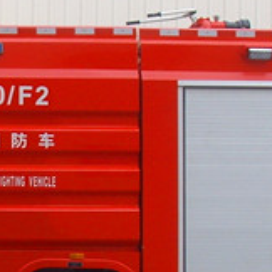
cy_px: 210
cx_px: -156
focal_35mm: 160
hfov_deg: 10.5
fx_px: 1422
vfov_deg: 10.9
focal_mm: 6.6
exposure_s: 1/125
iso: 50
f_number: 3.5
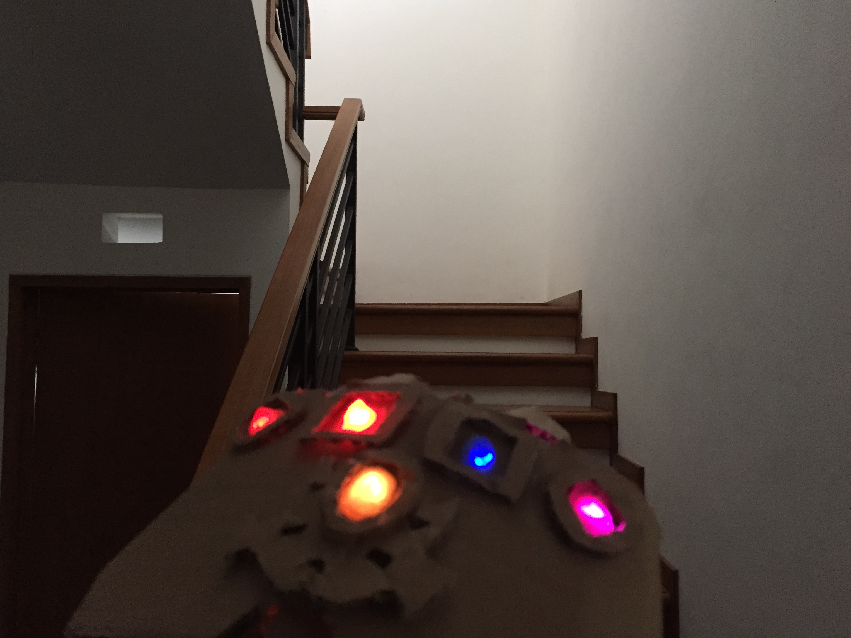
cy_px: 305
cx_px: 423
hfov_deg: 58.3
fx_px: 762
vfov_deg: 45.4
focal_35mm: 31
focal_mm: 4.15
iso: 250
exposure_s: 1/17
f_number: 2.2
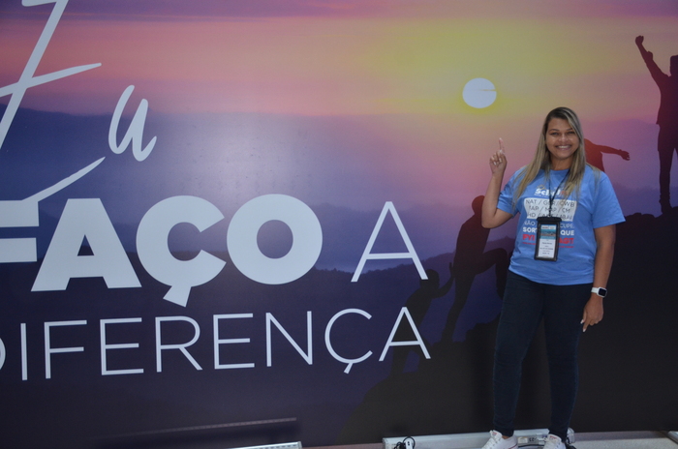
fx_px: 761
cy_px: 224
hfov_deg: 48.0
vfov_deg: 32.9
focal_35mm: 40
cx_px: 339
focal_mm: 27
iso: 800
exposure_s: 1/60
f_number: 4
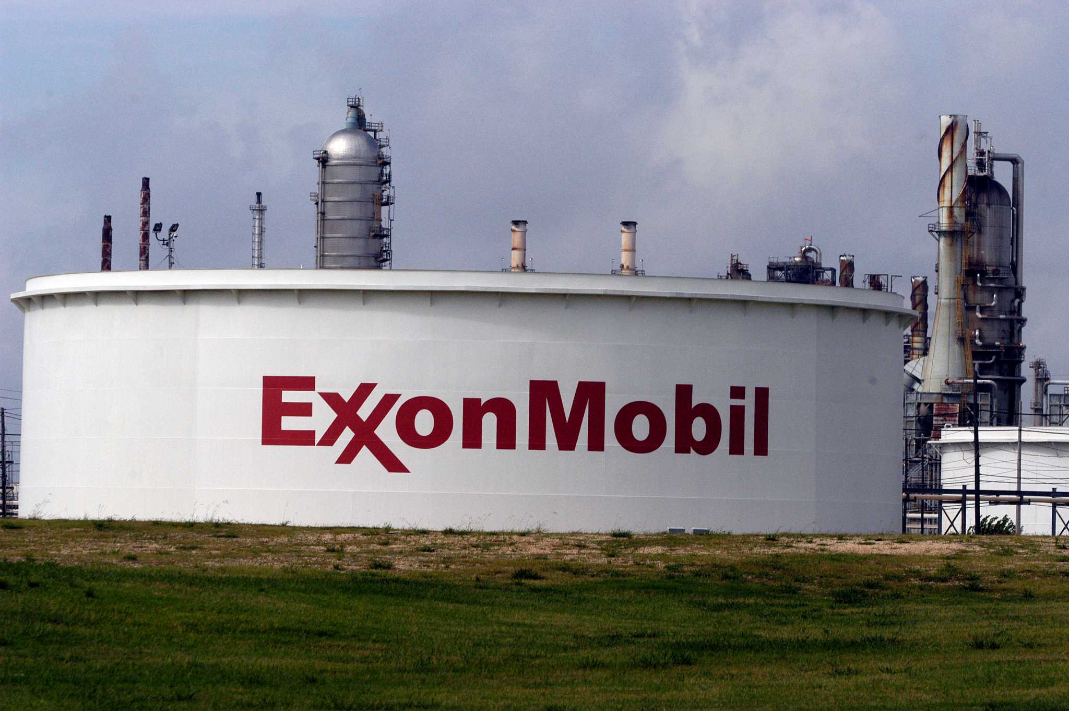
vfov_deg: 7.0
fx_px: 5784
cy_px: 356
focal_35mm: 195
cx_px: 534
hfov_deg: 10.6
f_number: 5.6
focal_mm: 130
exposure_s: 1/3200
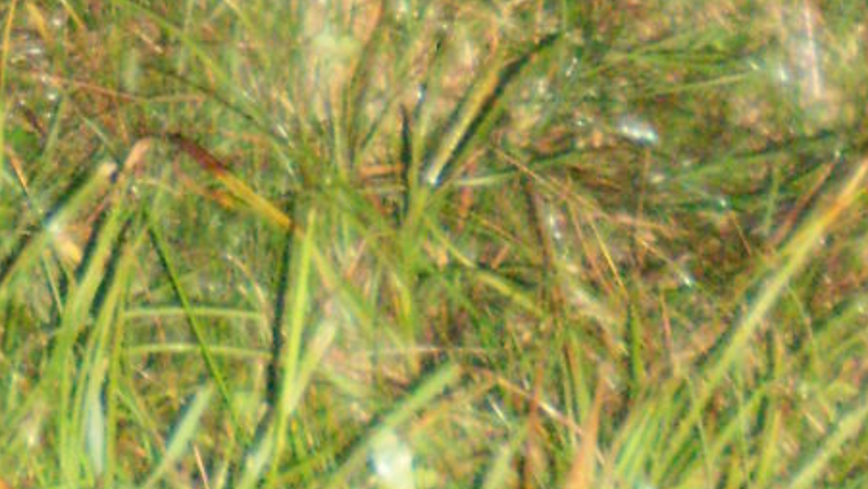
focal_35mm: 139
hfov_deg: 14.8
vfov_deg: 7.7
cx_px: -235
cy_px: -914
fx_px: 3200
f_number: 3.1
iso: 640
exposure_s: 1/30
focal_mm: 6.3
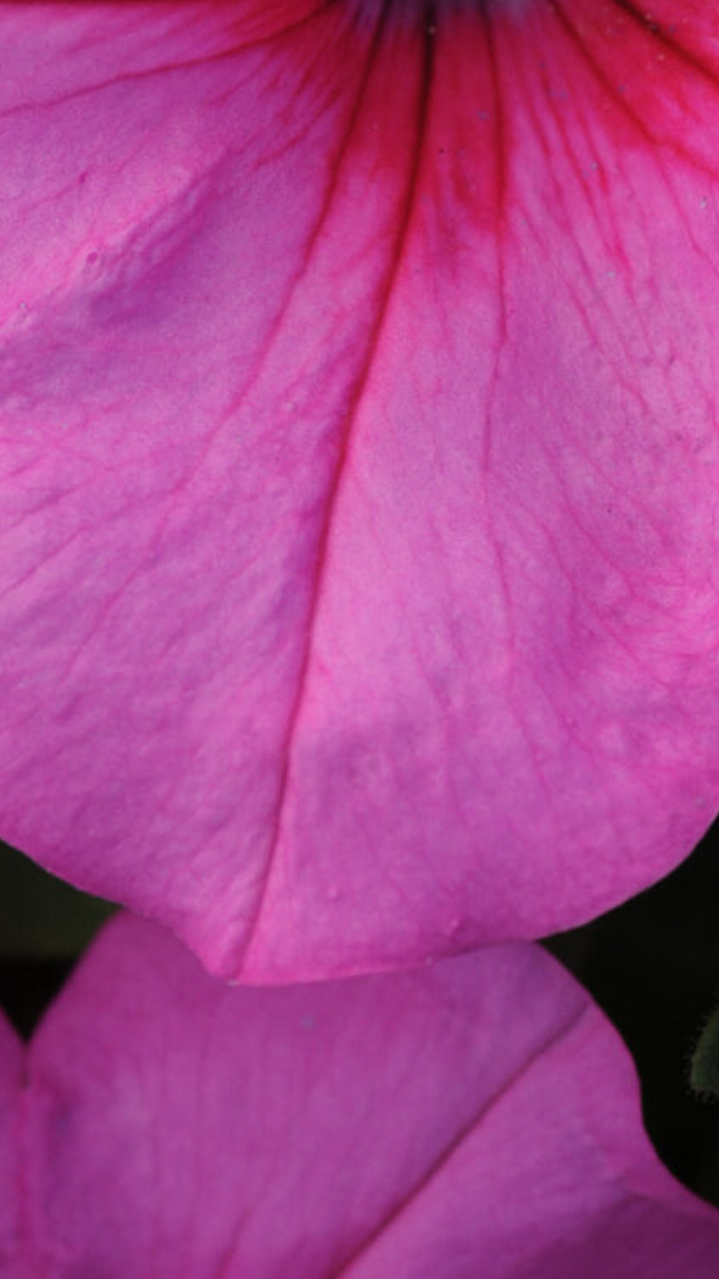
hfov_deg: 2.7
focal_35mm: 447
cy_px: -70
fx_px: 15168
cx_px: 477
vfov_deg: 4.8
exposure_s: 1/400
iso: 200
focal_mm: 105
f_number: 8
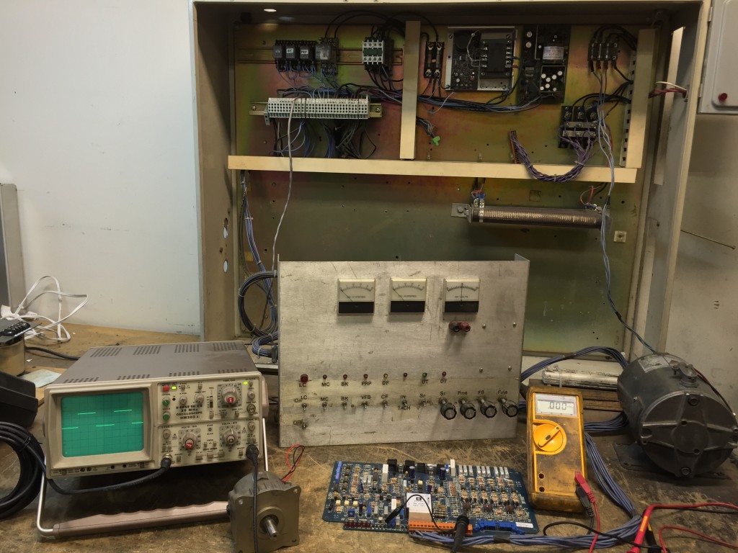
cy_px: 276
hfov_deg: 61.7
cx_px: 369
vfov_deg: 48.2
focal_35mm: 29
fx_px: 618
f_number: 2.2
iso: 64
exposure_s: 1/30
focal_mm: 4.15
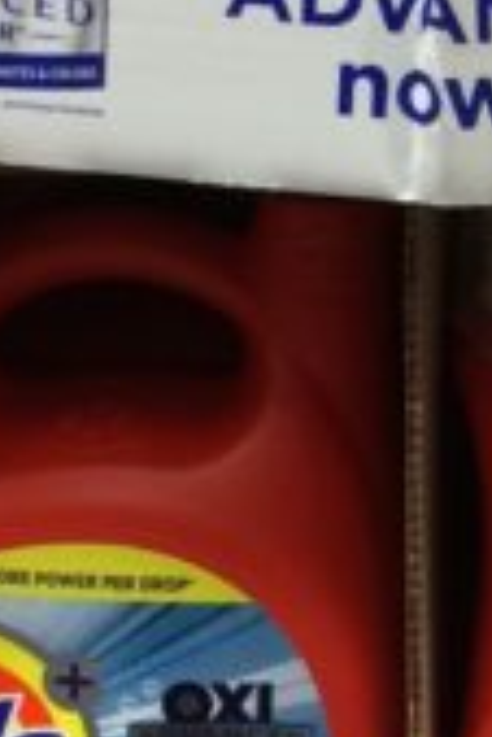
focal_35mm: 183
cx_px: 814
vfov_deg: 11.2
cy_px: 589
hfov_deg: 7.4
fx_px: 3744
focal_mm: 4.15
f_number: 2.2
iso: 125
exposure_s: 1/33
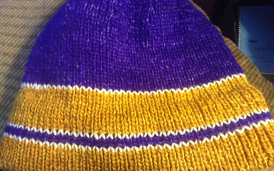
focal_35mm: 36
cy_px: 82
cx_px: 139
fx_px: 269
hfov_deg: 54.0
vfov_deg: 35.3
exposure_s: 1/15
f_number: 2.4
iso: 320
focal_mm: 3.3
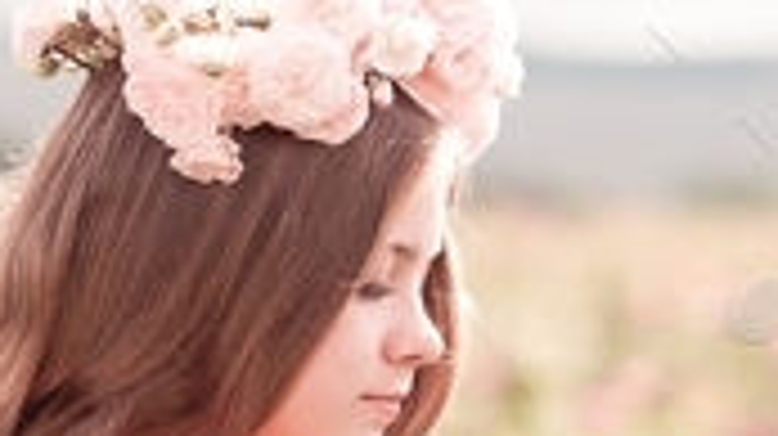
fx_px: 6246
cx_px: 238
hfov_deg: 7.1
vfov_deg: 4.0
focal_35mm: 303
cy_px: 519
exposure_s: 1/3200
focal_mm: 85
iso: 250
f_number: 2.8
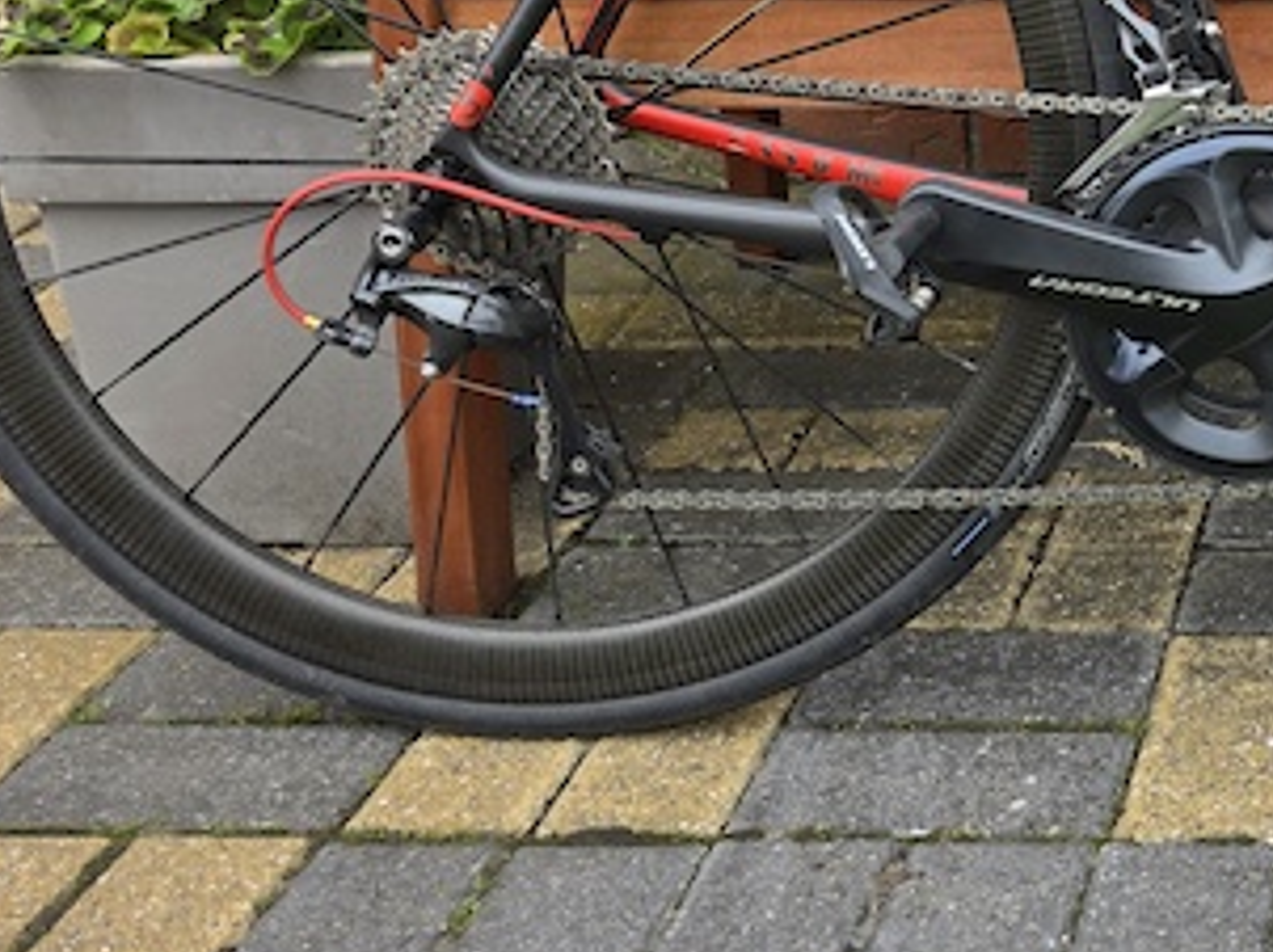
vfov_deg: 22.0
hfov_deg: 27.6
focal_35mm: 61
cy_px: -223
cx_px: 1555
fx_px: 2241
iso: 32
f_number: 1.7
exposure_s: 1/180
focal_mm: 6.3
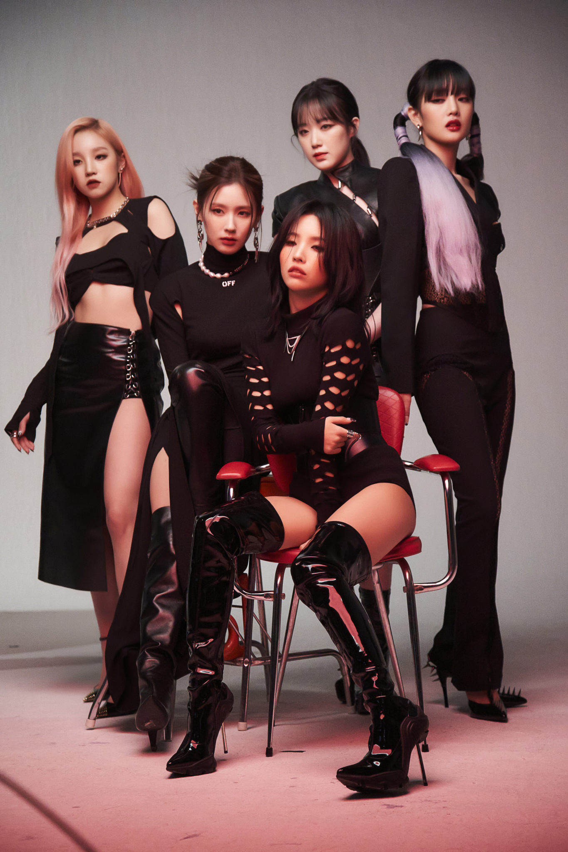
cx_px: 284
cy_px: 426
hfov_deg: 18.2
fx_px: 1775
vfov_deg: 27.0
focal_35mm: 75
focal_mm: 75
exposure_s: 1/160
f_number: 4
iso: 6400
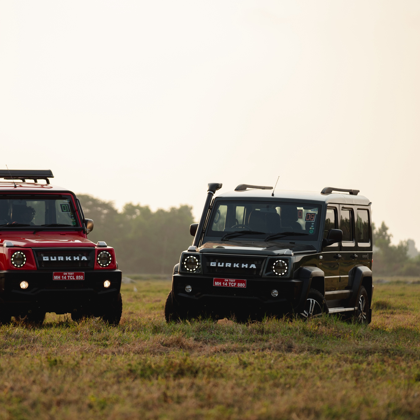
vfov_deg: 10.5
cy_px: 210
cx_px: 163
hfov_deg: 10.5
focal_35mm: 166
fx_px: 2279
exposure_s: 1/1250
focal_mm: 130
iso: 200
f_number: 2.8
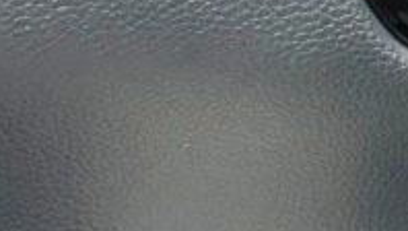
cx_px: 653
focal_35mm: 270
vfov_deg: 4.5
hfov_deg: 7.8
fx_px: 2925
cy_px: 85
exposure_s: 1/30
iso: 500
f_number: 1.78
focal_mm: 6.86
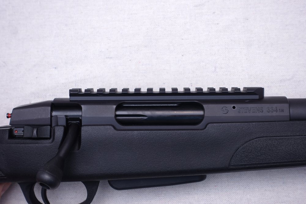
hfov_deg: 33.9
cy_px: 102
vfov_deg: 23.0
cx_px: 153
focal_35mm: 59
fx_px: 502
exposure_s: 1/100
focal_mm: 22.01
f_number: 3.5
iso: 100
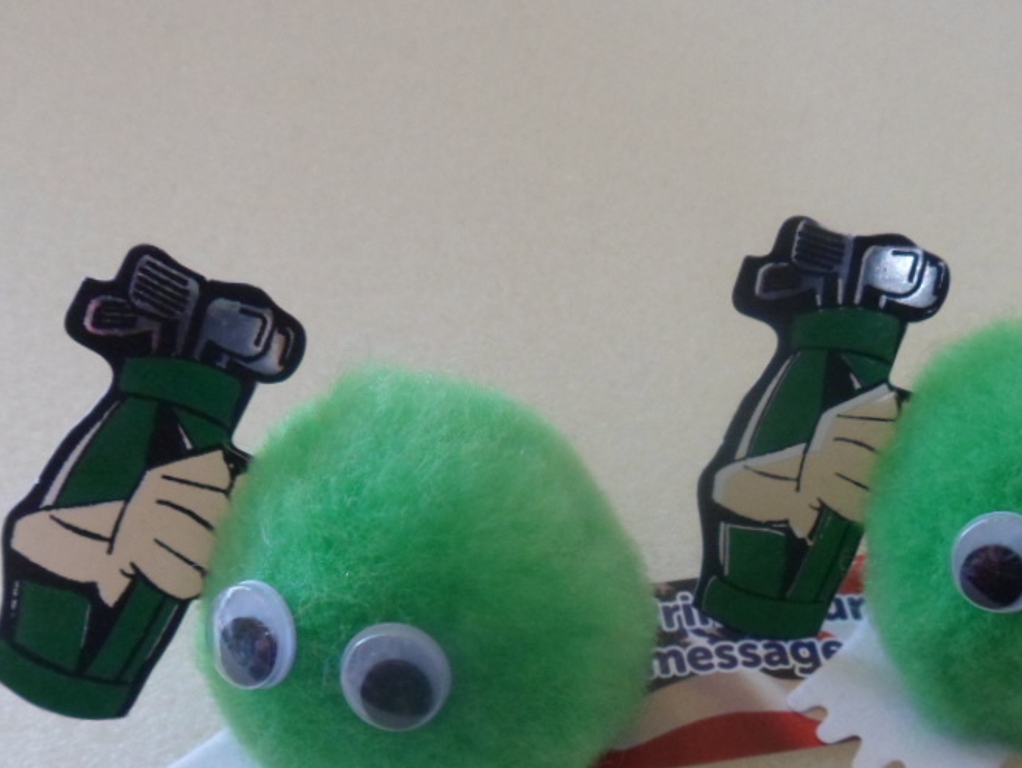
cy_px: 567
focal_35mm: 42
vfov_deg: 33.7
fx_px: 1240
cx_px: 600
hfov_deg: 44.6
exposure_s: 1/30
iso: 320
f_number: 3.3
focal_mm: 4.9
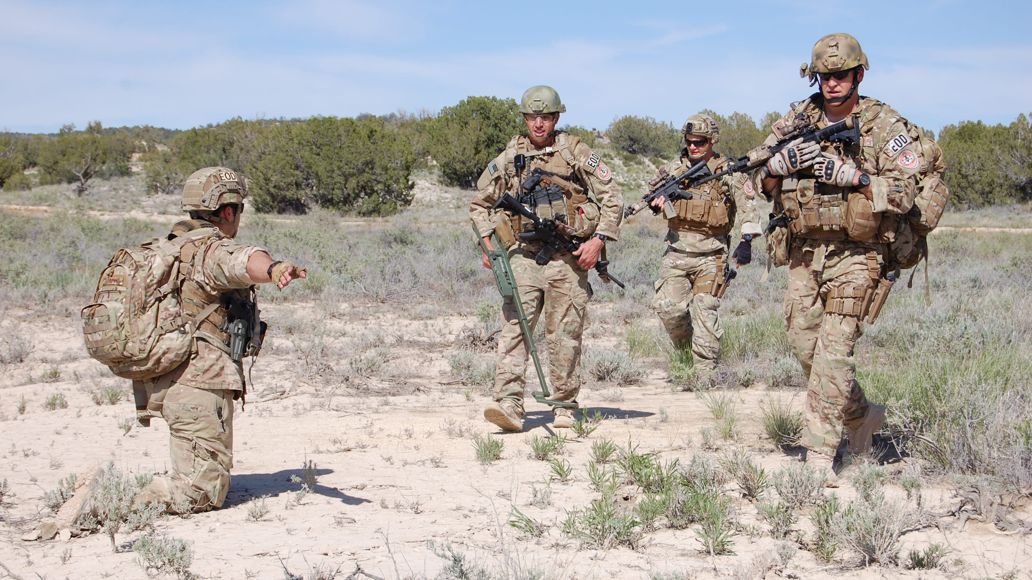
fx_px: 2368
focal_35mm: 87
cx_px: 515
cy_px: 288
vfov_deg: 14.0
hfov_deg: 24.6
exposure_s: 1/400
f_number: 10
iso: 200
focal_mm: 55
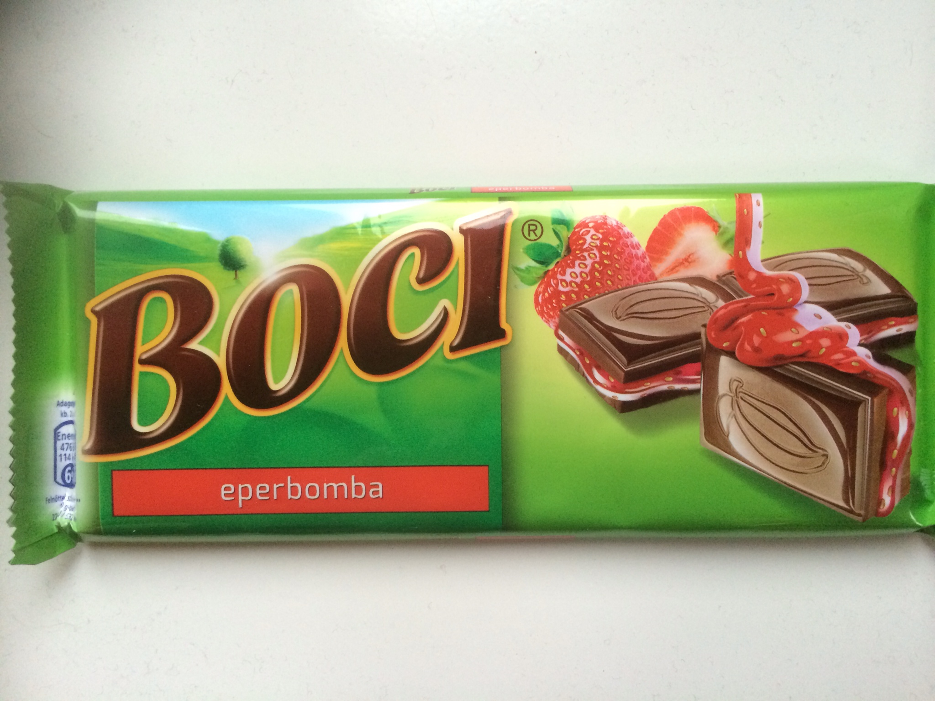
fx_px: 810
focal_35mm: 30
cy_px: 350
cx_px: 468
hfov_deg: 60.0
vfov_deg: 46.8
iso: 250
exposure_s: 1/30
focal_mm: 4.12
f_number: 2.2
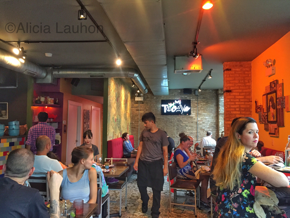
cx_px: 145
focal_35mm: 29
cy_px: 109
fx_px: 243
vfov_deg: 48.2
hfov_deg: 61.7
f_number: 2.2
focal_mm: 4.15
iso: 200
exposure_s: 1/30
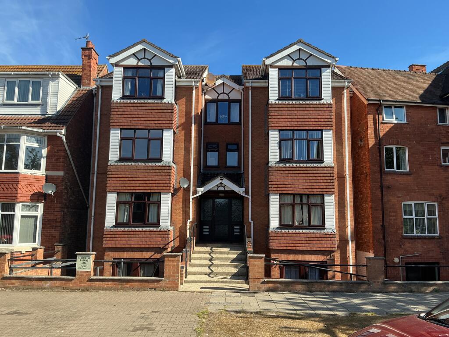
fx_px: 376
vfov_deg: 48.2
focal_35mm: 29
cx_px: 224
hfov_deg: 61.7
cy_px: 168
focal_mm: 3
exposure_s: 1/1035
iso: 25
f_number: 1.8
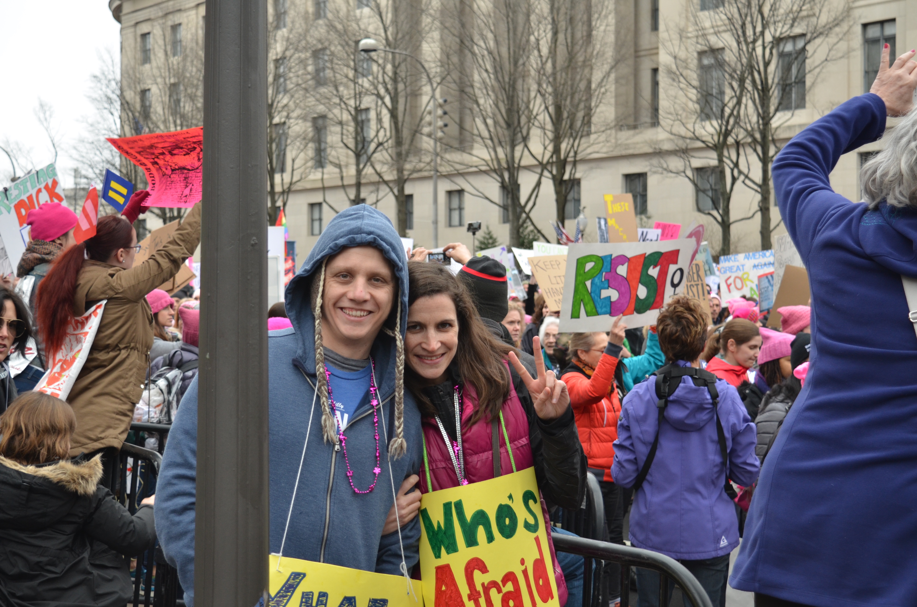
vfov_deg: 25.6
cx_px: 458
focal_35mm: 52
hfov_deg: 37.9
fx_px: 1335
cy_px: 304
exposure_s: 1/100
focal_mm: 35
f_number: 5
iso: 400
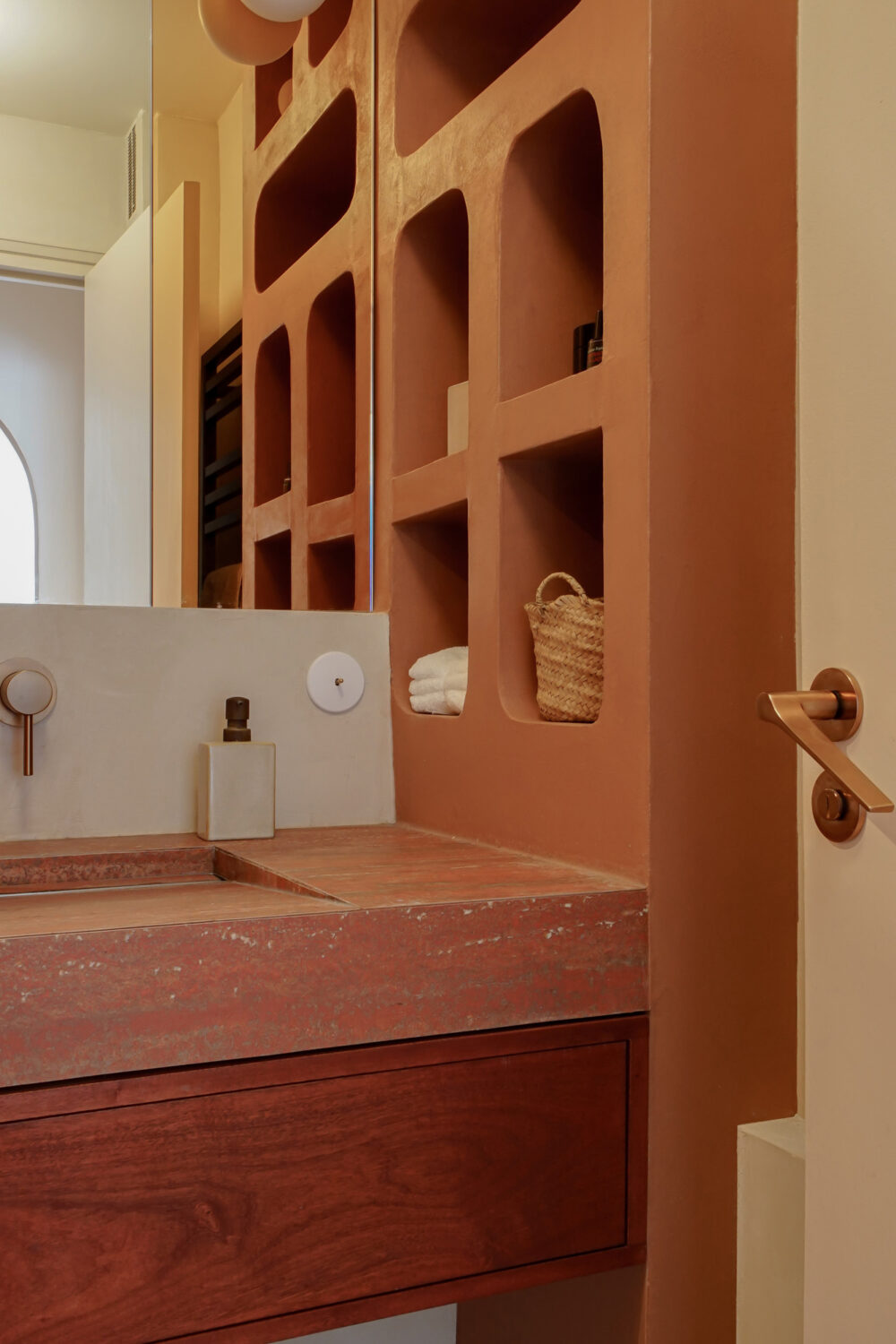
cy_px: 672
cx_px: 448
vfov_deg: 53.1
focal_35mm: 36
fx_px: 1344
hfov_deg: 36.9
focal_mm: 24
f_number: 18
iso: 400
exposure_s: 2.5
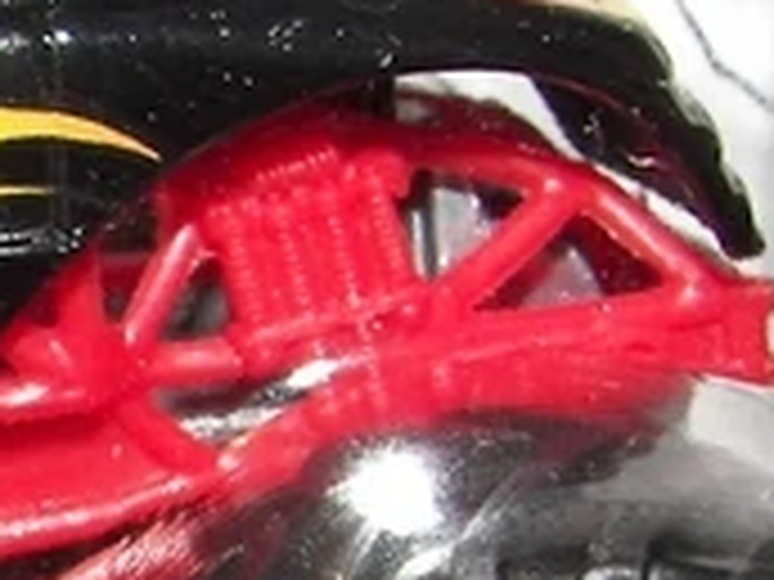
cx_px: -382
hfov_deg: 11.4
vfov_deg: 8.8
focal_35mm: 167
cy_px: 629
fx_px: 3734
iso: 100
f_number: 2.8
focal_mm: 6
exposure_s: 1/30
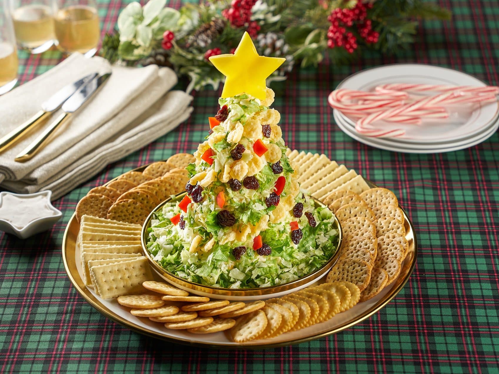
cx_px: 226
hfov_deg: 21.1
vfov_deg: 15.9
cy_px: 188
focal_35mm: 93
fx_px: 1341
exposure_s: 1/160
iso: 500
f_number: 5
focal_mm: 85
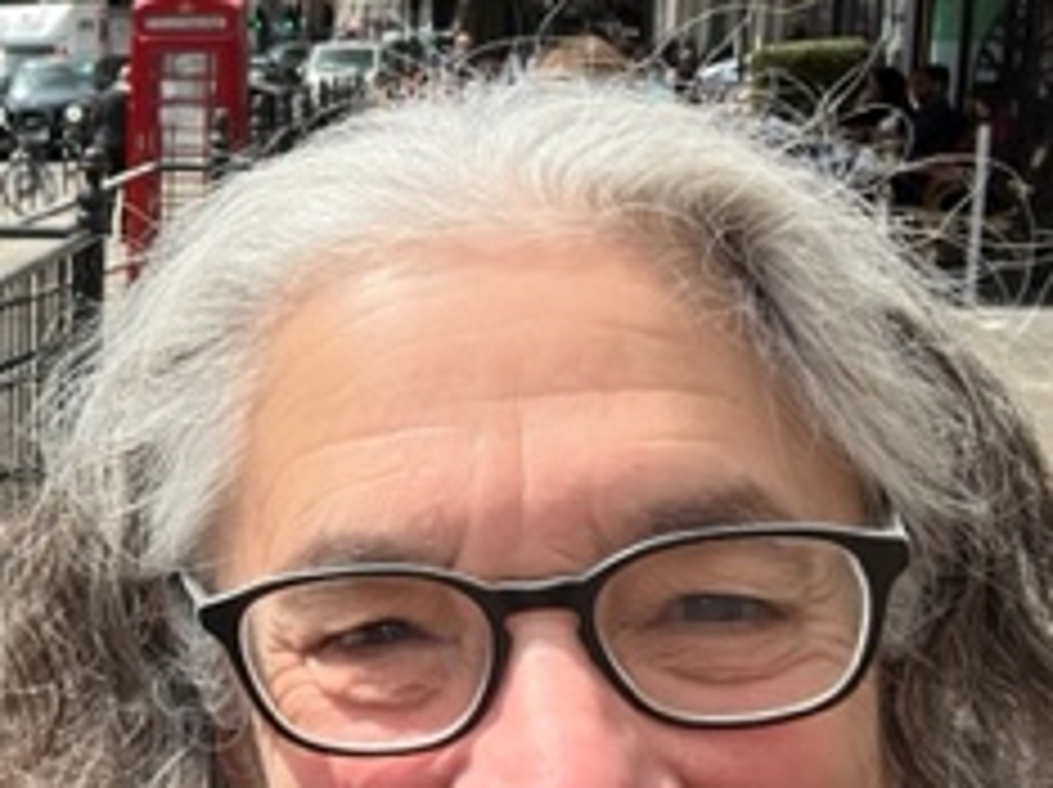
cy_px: 284
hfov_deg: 26.5
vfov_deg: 23.2
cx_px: -288
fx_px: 1914
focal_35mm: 63
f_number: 2.2
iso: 32
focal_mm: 2.71
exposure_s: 1/491
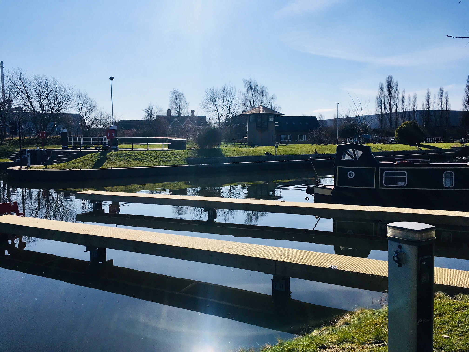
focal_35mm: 29
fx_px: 393
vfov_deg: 48.2
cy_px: 176
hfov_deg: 61.7
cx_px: 234
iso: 25
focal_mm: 4.15
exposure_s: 1/3663
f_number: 2.2
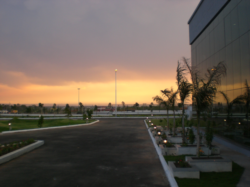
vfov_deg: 37.7
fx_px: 274
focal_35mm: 38
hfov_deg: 49.0
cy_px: 94
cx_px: 125
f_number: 3.1
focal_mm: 6.3
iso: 100
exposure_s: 1/80
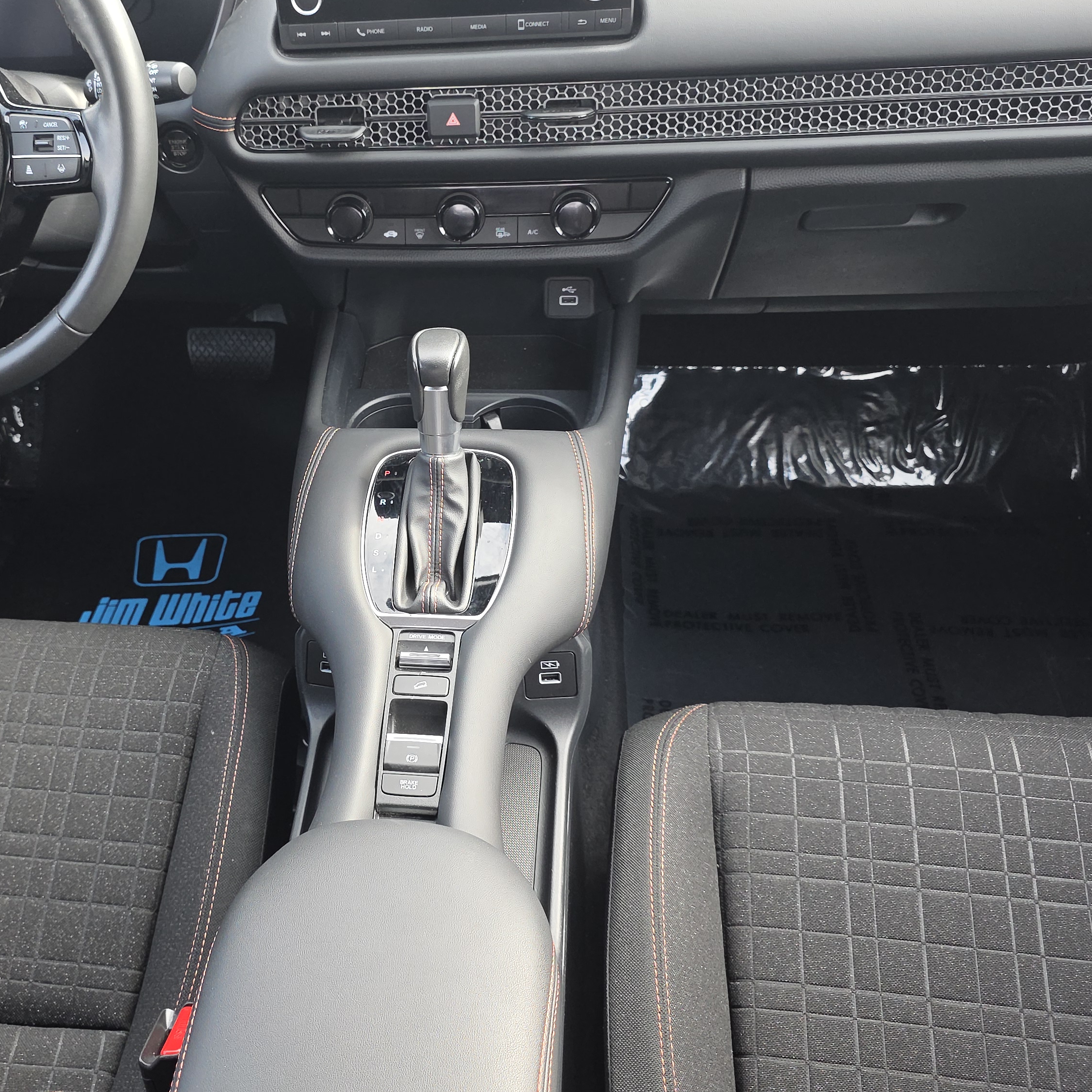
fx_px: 1285
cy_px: 487
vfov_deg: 46.0
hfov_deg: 45.2
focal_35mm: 36
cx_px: 345
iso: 64
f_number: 1.7
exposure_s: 1/180
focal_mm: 6.3
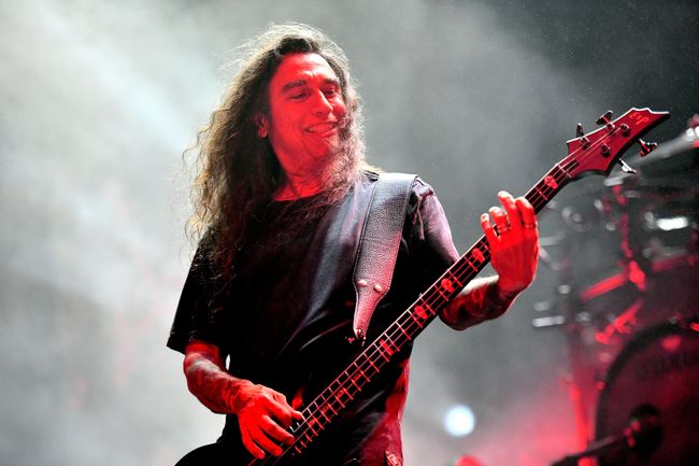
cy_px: 233
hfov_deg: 15.2
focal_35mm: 135
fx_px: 2620
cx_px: 350
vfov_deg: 10.2
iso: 3200
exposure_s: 1/1600
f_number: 3.5
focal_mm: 135
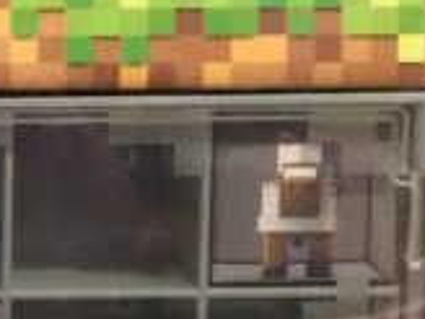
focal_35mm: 136
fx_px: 1670
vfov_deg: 10.9
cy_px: 137
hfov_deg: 13.0
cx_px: -368
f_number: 2.2
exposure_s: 1/30
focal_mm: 4.15
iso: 200
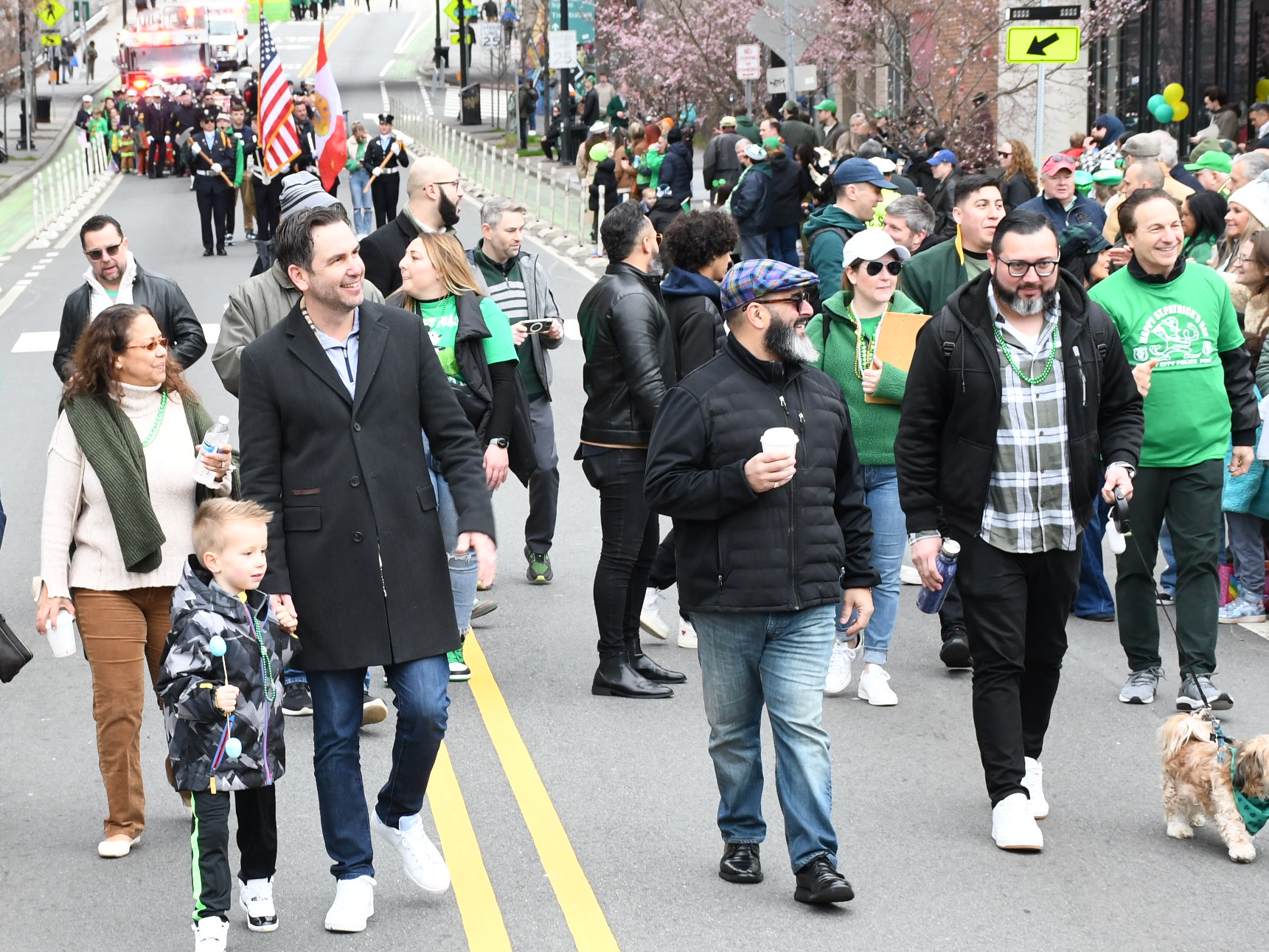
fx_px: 4106
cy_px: 584
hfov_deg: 17.5
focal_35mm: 112
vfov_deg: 13.2
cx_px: 397
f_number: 8
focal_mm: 48
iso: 800
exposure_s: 1/160
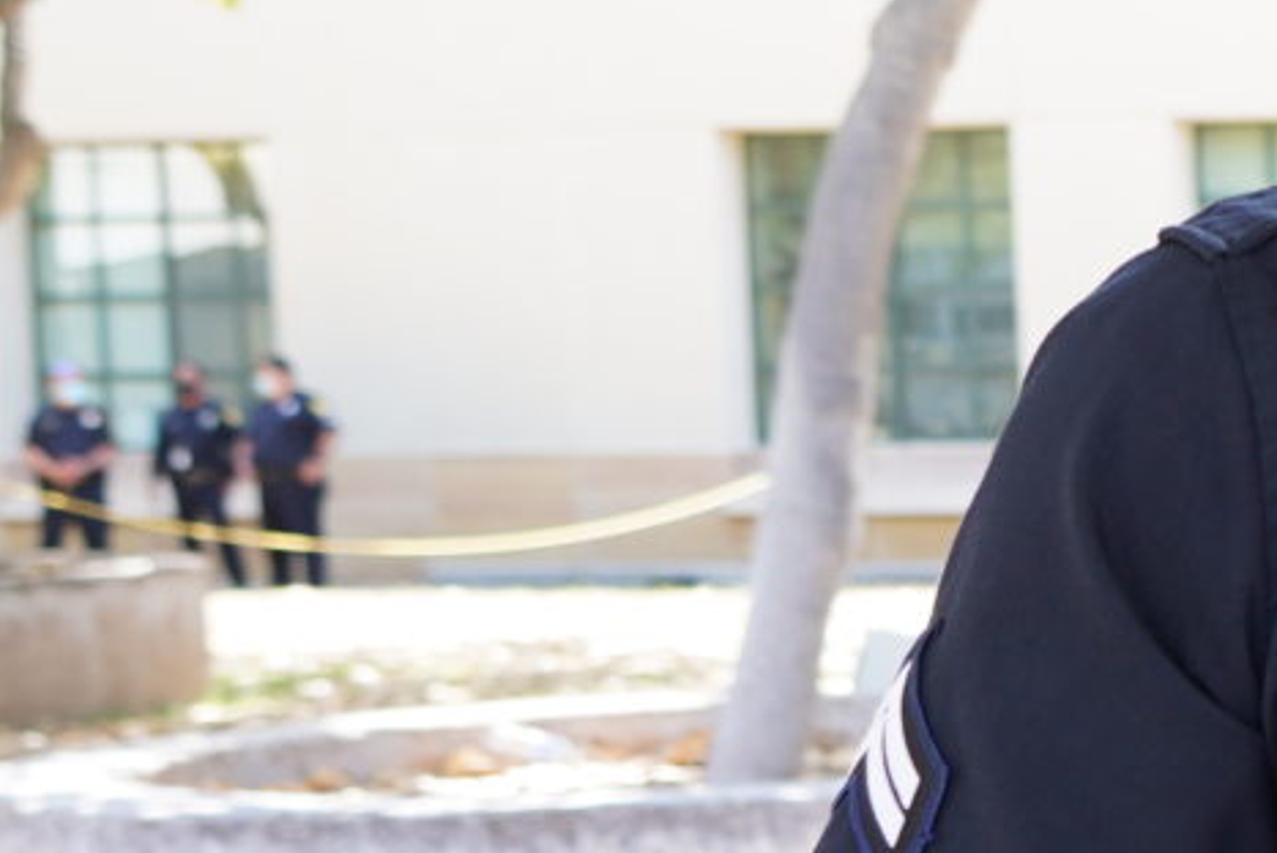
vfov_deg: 11.9
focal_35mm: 115
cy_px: 658
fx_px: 4082
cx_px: 2579
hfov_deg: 14.6
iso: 160
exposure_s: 1/200
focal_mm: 19
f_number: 2.8
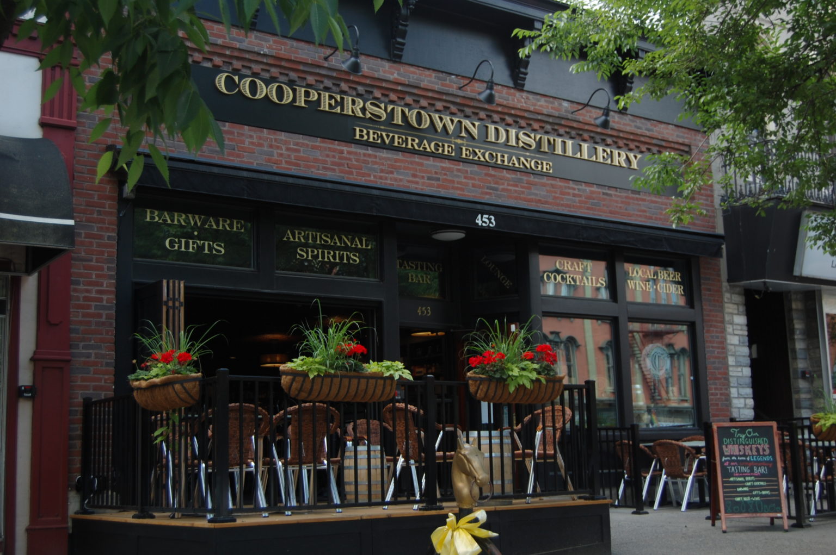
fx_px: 1079
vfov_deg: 28.9
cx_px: 418
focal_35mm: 46
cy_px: 278
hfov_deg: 42.4
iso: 200
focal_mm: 31
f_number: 4.5
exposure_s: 1/125
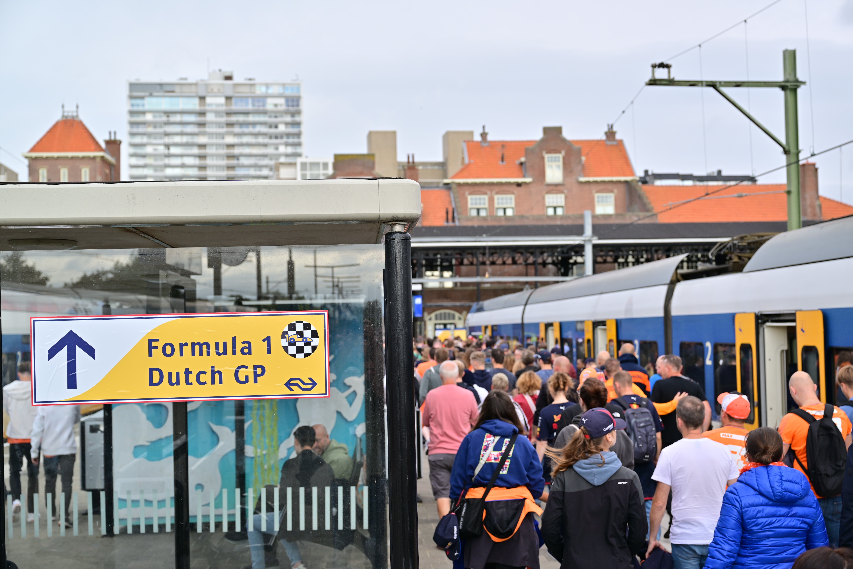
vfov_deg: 29.2
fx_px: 1090
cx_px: 426
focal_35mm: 46
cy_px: 284
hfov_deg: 42.7
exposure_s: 1/640
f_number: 4
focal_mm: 46
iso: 100
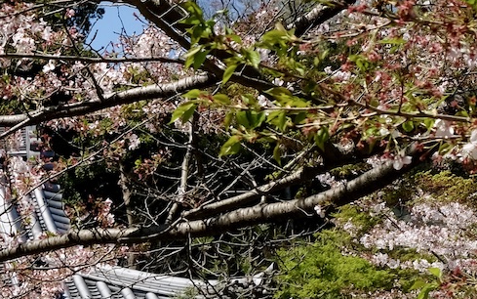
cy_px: 340
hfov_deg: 15.0
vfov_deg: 9.8
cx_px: -180
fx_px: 1717
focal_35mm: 132
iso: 200
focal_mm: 22.3
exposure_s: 1/1000
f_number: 5.6
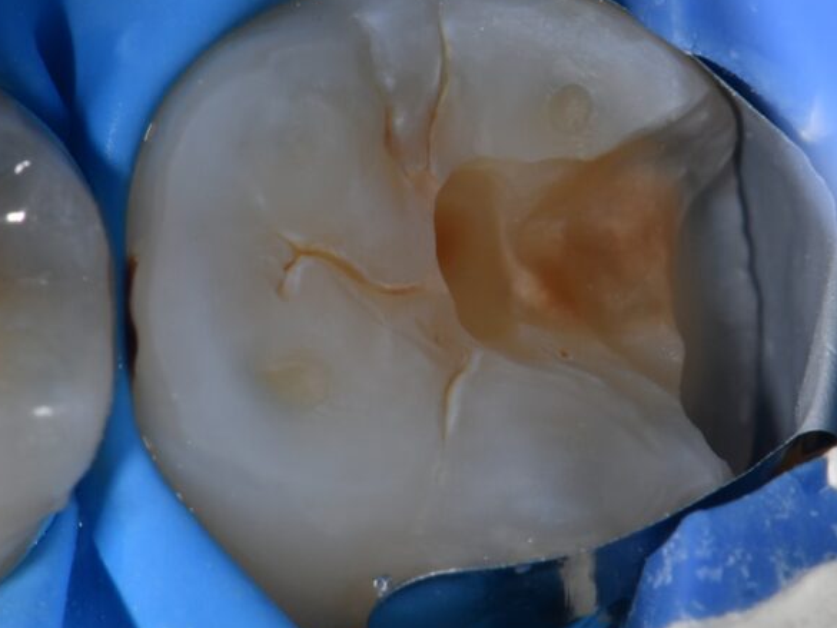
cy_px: 195
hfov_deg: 7.5
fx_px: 6385
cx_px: 506
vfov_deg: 5.6
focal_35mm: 264
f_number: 32
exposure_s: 1/160
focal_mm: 105
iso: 200
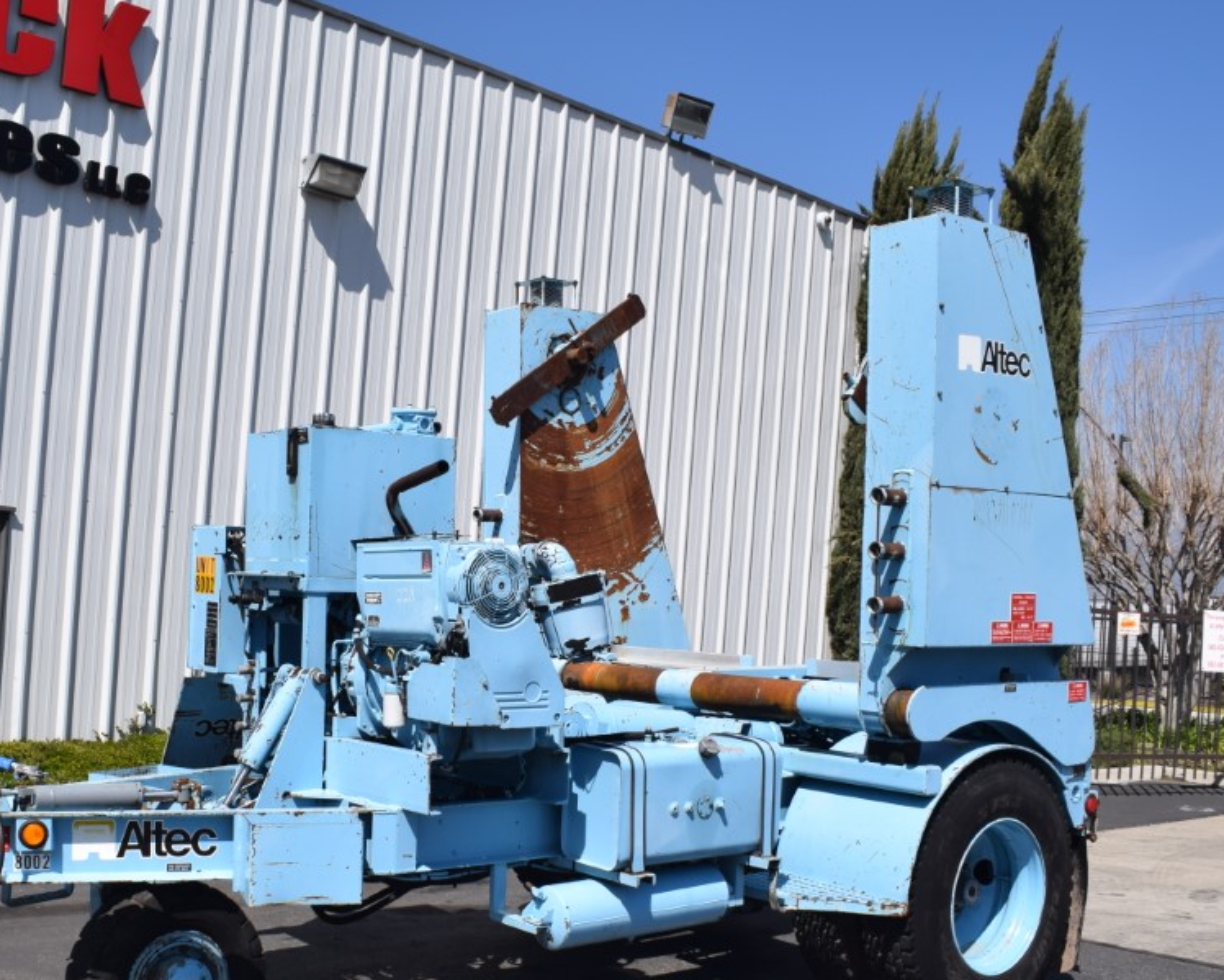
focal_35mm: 39
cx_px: 448
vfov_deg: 38.0
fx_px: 1413
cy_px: 627
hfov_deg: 46.4
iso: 200
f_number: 11
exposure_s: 1/500
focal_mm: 18
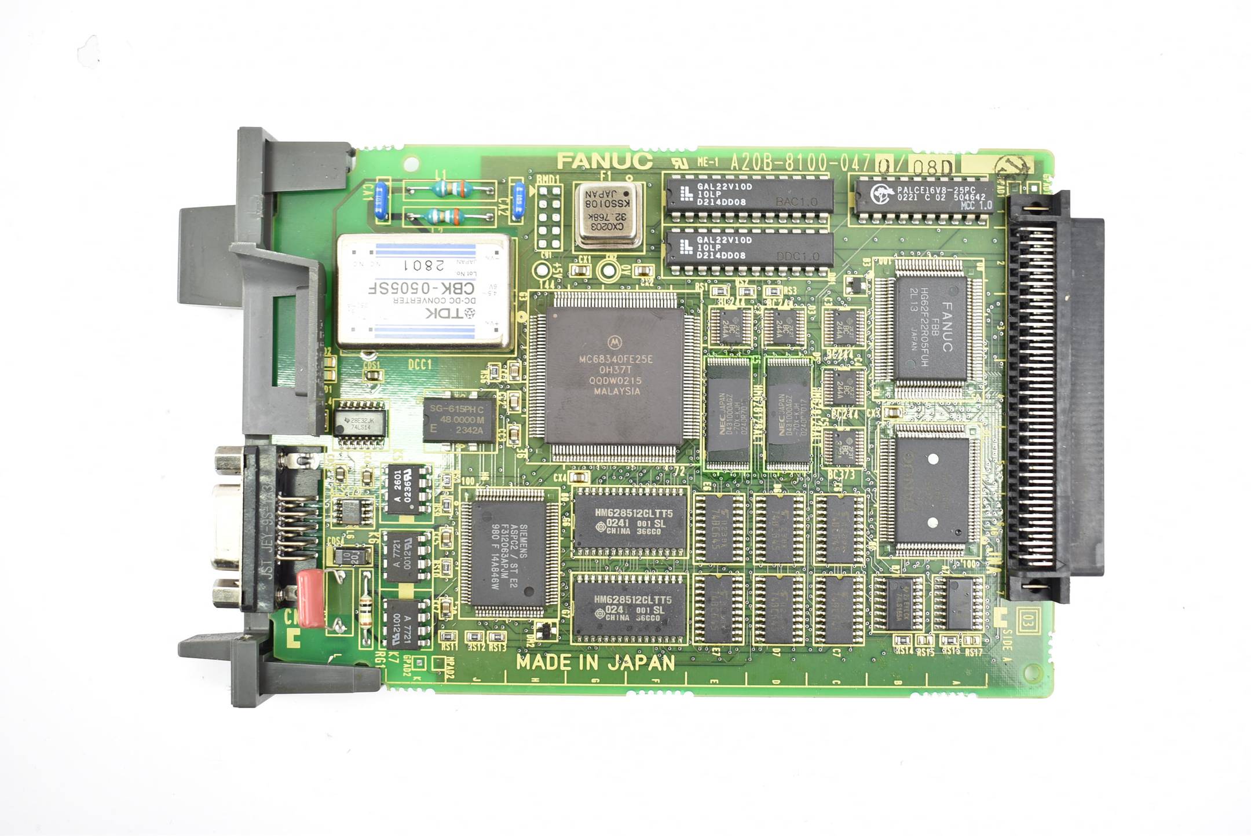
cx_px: 626
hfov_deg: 47.9
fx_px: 1408
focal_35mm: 40
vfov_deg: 33.1
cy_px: 418
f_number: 4
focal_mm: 27
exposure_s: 1/15
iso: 100
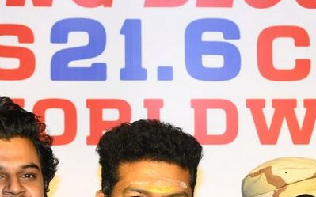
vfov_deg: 6.2
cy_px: 360
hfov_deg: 10.1
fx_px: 1782
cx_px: 293
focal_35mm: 207
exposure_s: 1/125
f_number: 6.3
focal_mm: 50
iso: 800
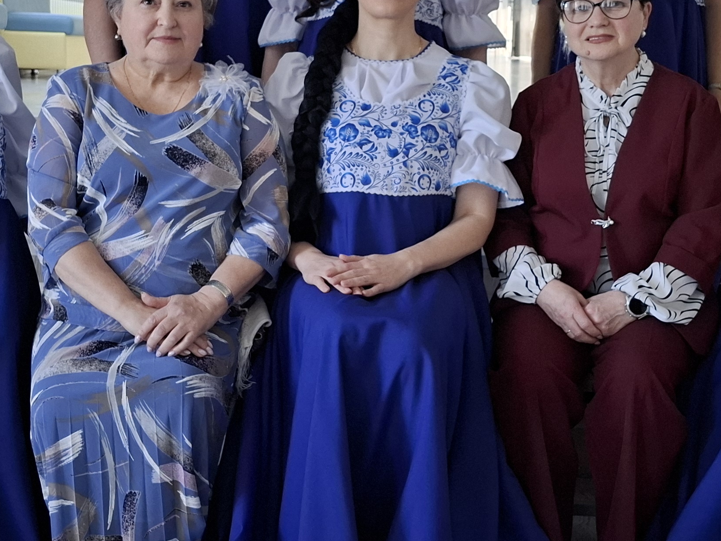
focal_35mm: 57
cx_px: 330
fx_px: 1187
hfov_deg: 33.8
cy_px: 190
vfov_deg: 25.6
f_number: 1.8
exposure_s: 1/50
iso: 200
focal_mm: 5.54
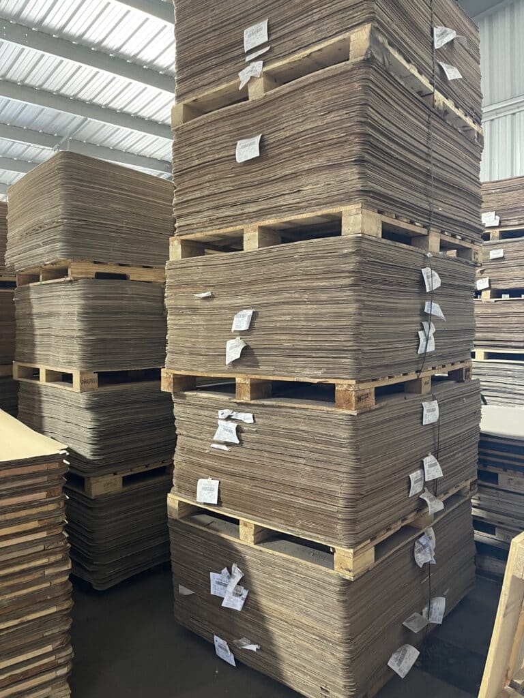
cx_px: 262
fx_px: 525
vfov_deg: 67.3
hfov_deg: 53.1
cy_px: 349
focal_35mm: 26
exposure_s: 1/30
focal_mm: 5.1
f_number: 1.6
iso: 500
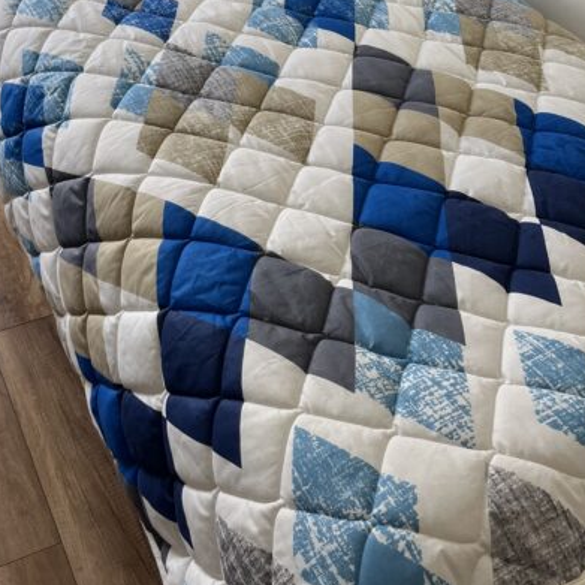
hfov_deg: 35.9
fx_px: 899
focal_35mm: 47
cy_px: 209
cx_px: 238
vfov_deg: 35.8
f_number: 1.6
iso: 80
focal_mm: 5.1
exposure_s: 1/121
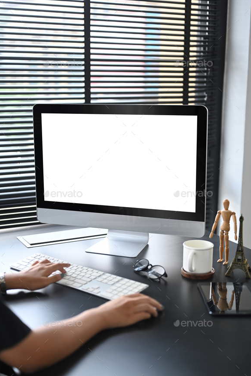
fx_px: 534
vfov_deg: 38.9
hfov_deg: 26.5
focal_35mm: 51
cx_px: 127
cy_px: 190
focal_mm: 50
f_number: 2.2
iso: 500
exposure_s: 1/160
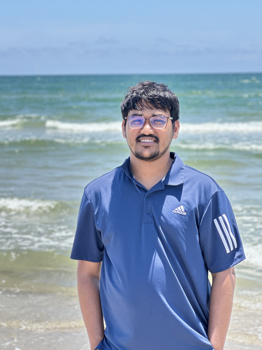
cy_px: 181
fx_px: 908
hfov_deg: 16.4
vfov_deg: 21.8
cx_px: 112
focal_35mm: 90
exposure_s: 1/285
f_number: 2.8
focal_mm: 9
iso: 32
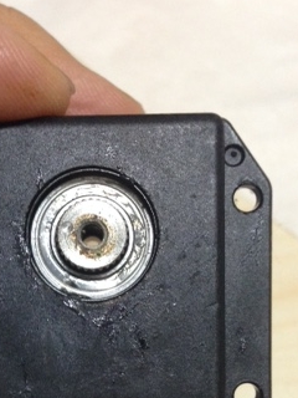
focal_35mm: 66
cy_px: 337
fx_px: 758
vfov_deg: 28.5
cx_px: 86
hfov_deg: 22.1
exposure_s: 1/20
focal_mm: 4.12
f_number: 2.4
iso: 250
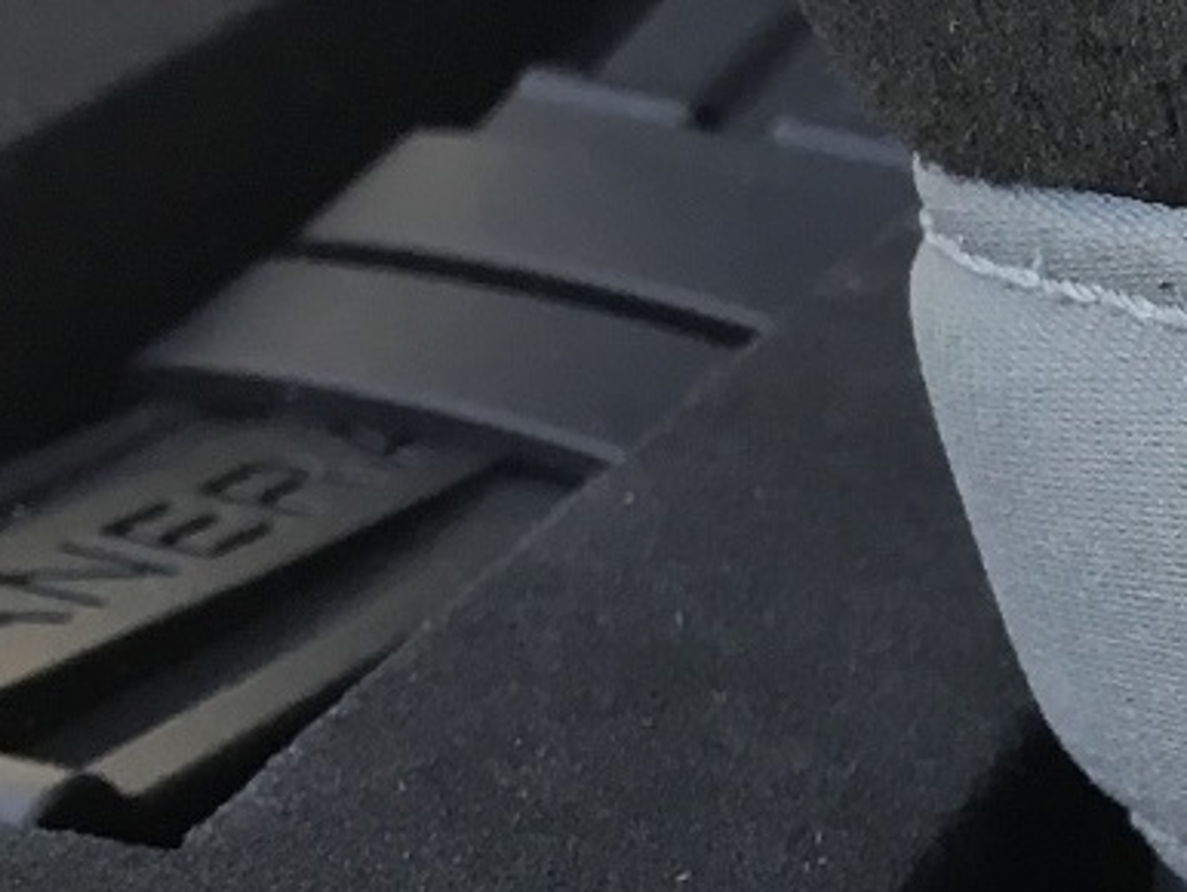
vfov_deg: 12.5
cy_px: 686
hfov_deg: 14.8
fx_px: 4049
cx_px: 2077
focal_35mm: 118
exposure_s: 1/40
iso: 25
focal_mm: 3.3
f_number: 2.4
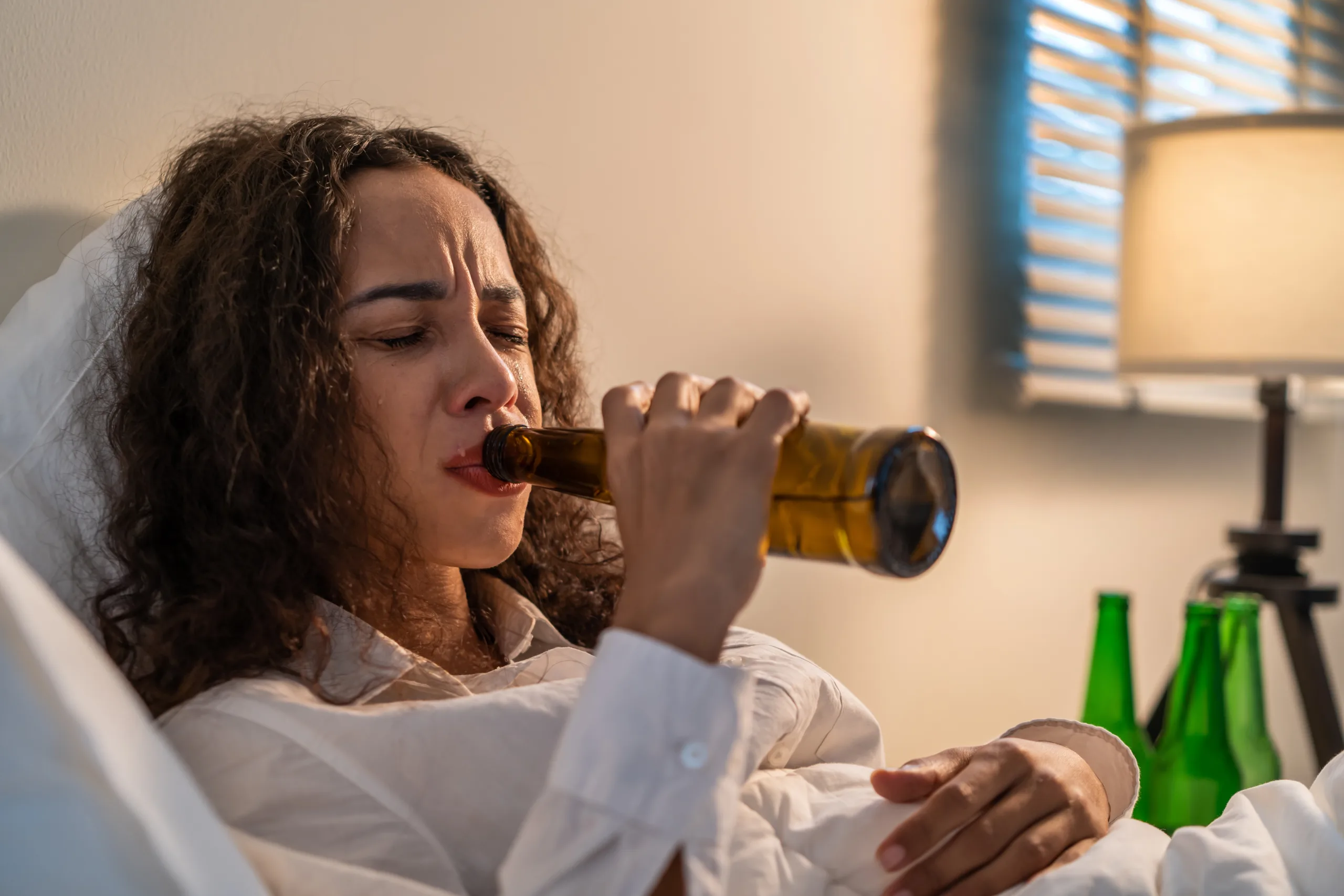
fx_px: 2053
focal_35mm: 55
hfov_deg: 36.2
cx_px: 672
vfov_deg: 24.6
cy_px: 448
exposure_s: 1/200
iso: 400
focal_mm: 55
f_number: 2.8
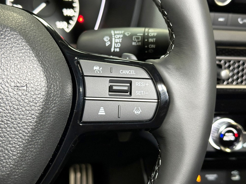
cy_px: 90
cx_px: 122
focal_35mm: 49
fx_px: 348
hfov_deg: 38.9
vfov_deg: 29.7
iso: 500
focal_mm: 6.86
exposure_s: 1/40
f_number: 1.78
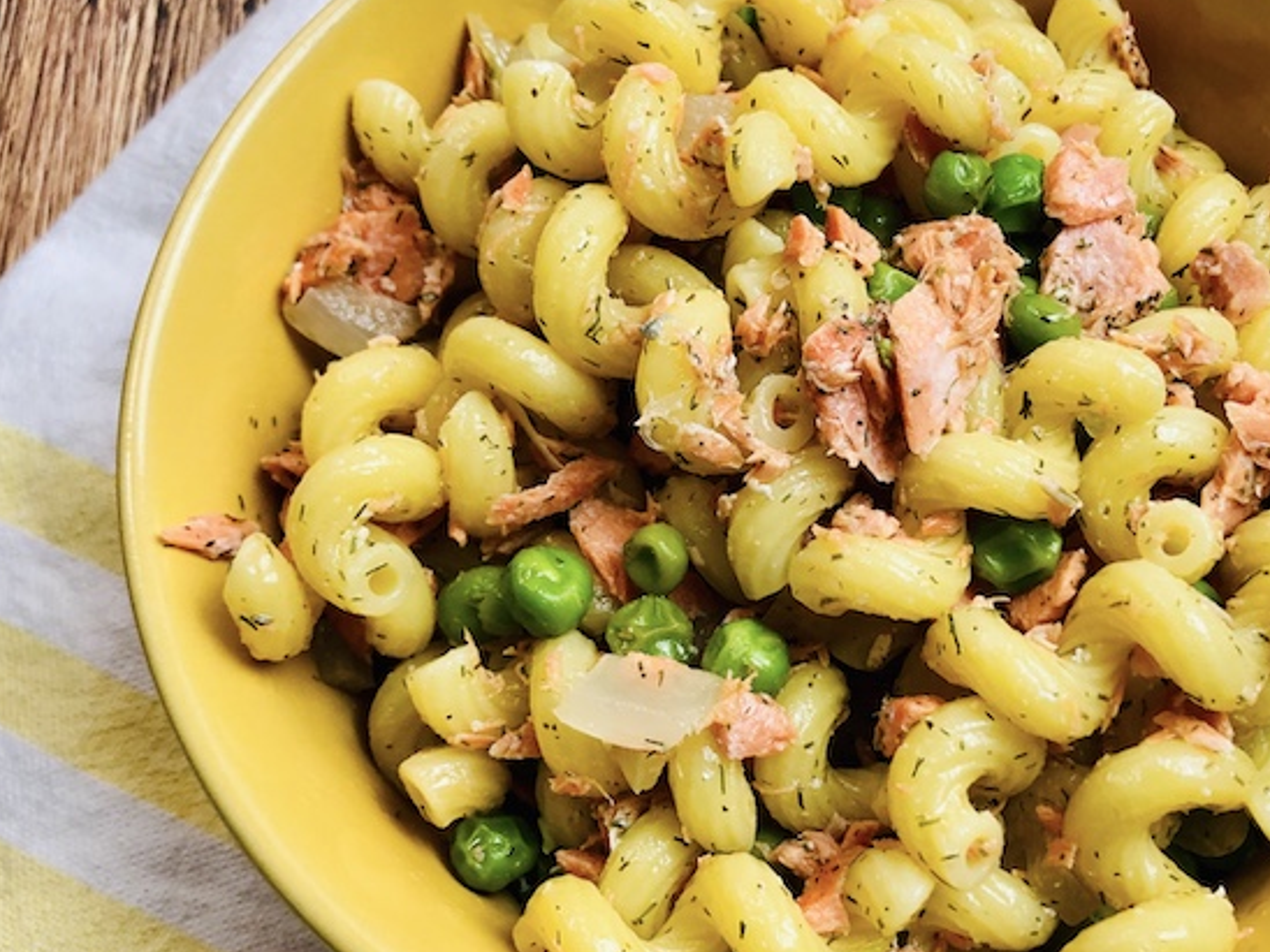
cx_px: 857
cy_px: 460
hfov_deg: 40.7
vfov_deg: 31.5
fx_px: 1688
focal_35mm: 46
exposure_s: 1/40
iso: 25
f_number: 1.8
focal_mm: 3.99
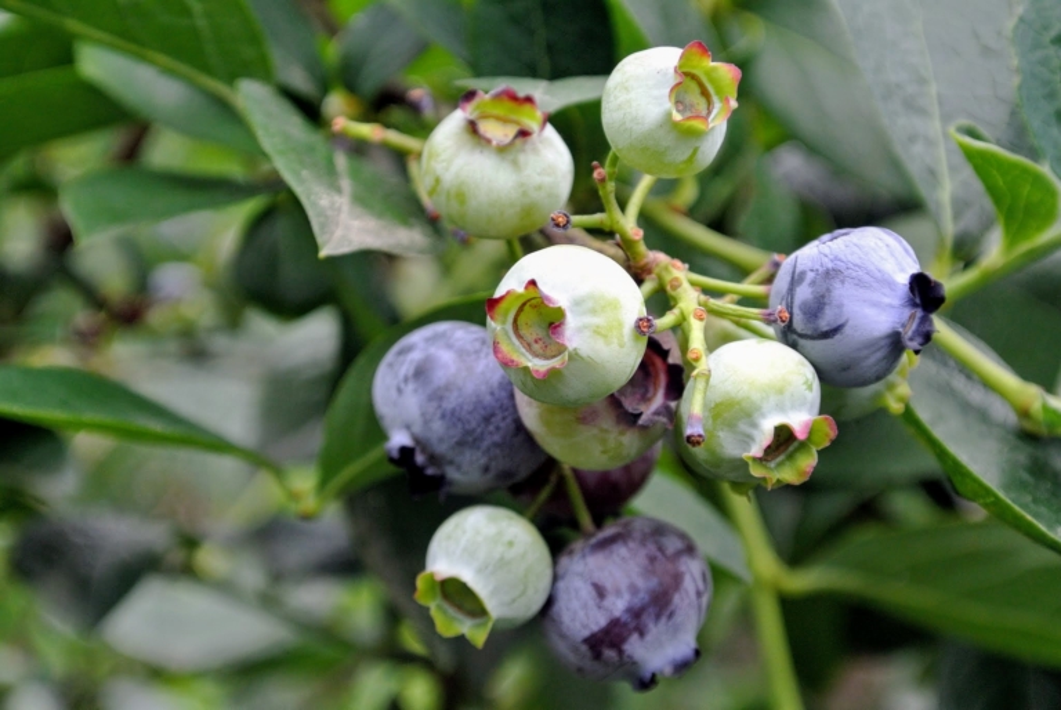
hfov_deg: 25.0
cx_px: 530
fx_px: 2390
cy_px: 355
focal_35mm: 81
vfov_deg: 16.9
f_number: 5.6
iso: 280
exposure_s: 1/125
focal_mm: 30
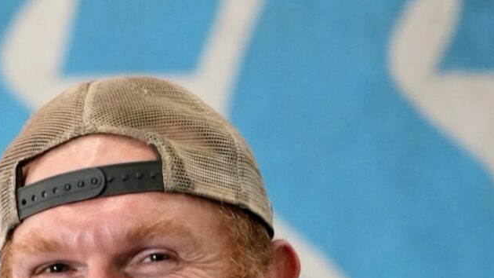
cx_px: 6
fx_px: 5854
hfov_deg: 4.8
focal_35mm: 447
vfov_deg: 2.7
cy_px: 551
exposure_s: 1/250
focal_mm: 105
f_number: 4
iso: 1600
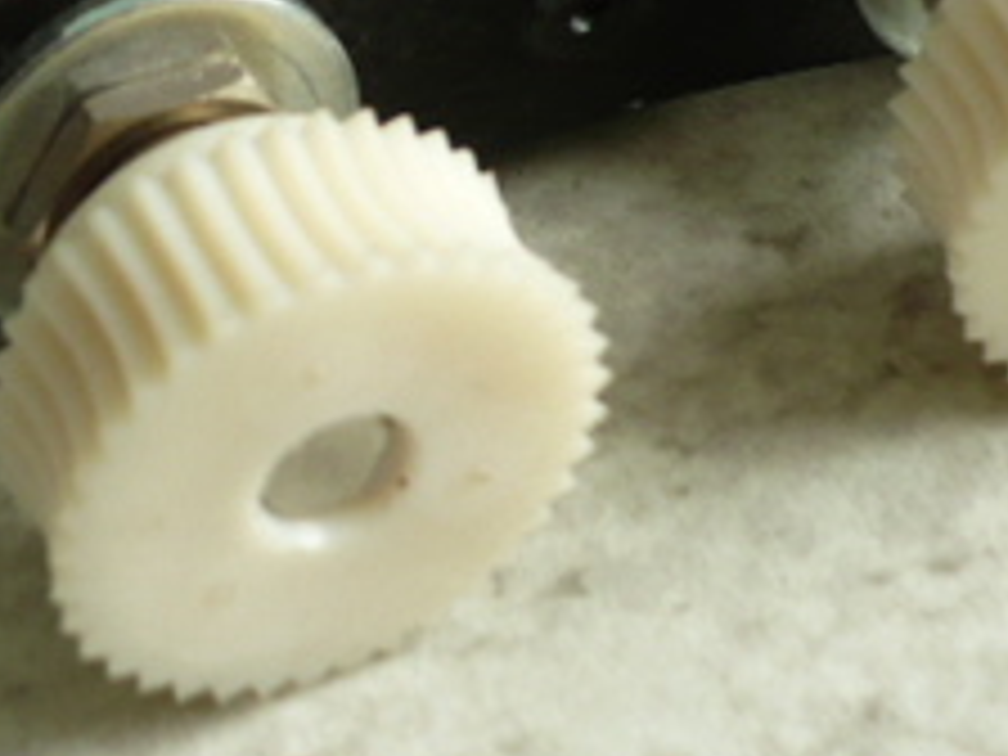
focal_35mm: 100
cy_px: -220
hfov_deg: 19.6
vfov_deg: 14.2
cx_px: 306
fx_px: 2912
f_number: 2.8
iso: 100
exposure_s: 1/100
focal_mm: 5.8
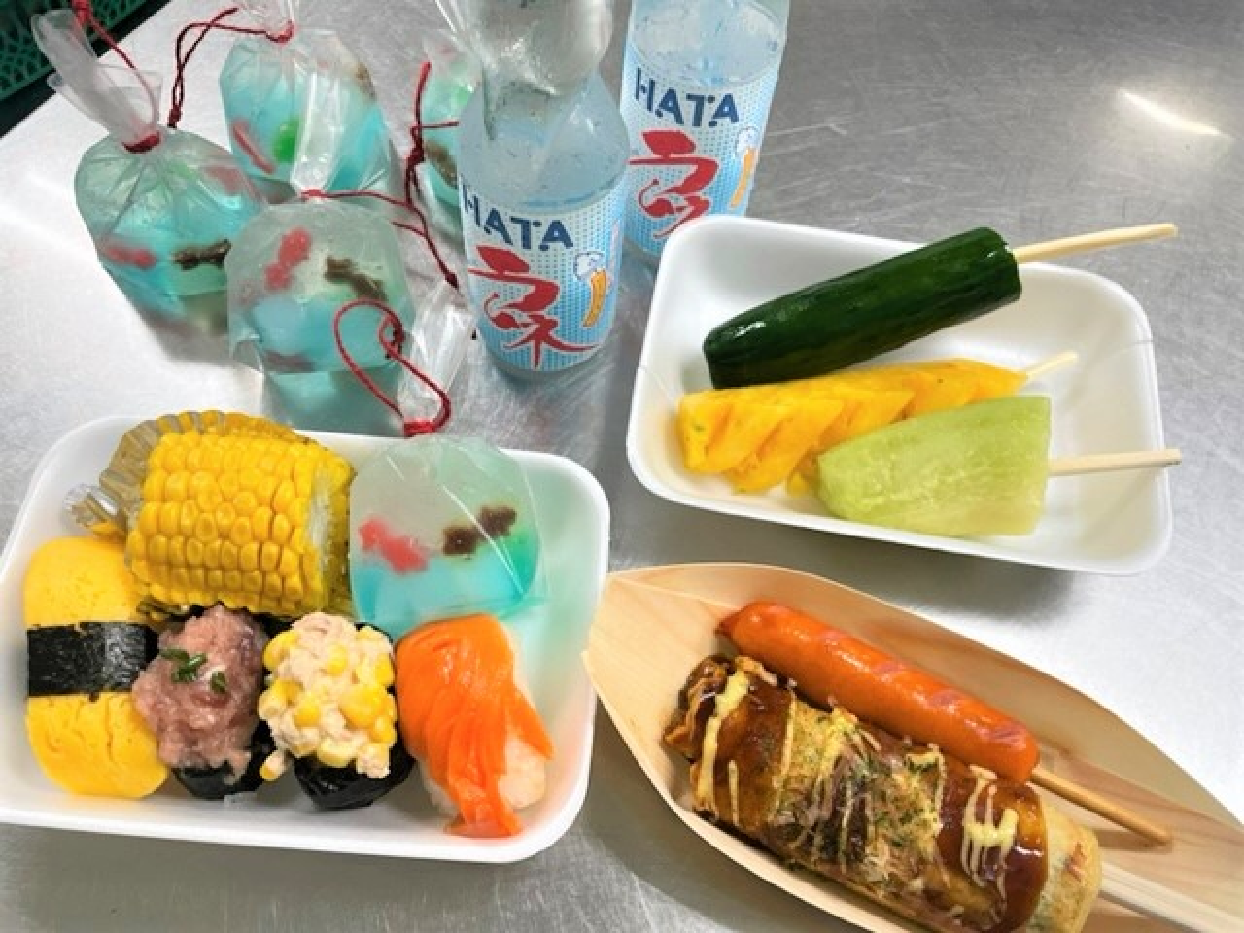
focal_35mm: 26
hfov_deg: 67.3
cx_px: 622
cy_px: 466
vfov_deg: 53.1
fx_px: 934
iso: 125
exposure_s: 1/111
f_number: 1.6
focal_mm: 4.2
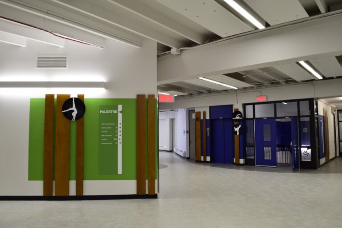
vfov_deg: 47.9
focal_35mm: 27
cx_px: 171
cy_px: 114
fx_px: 256
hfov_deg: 67.4
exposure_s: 1/20
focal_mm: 18
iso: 400
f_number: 9
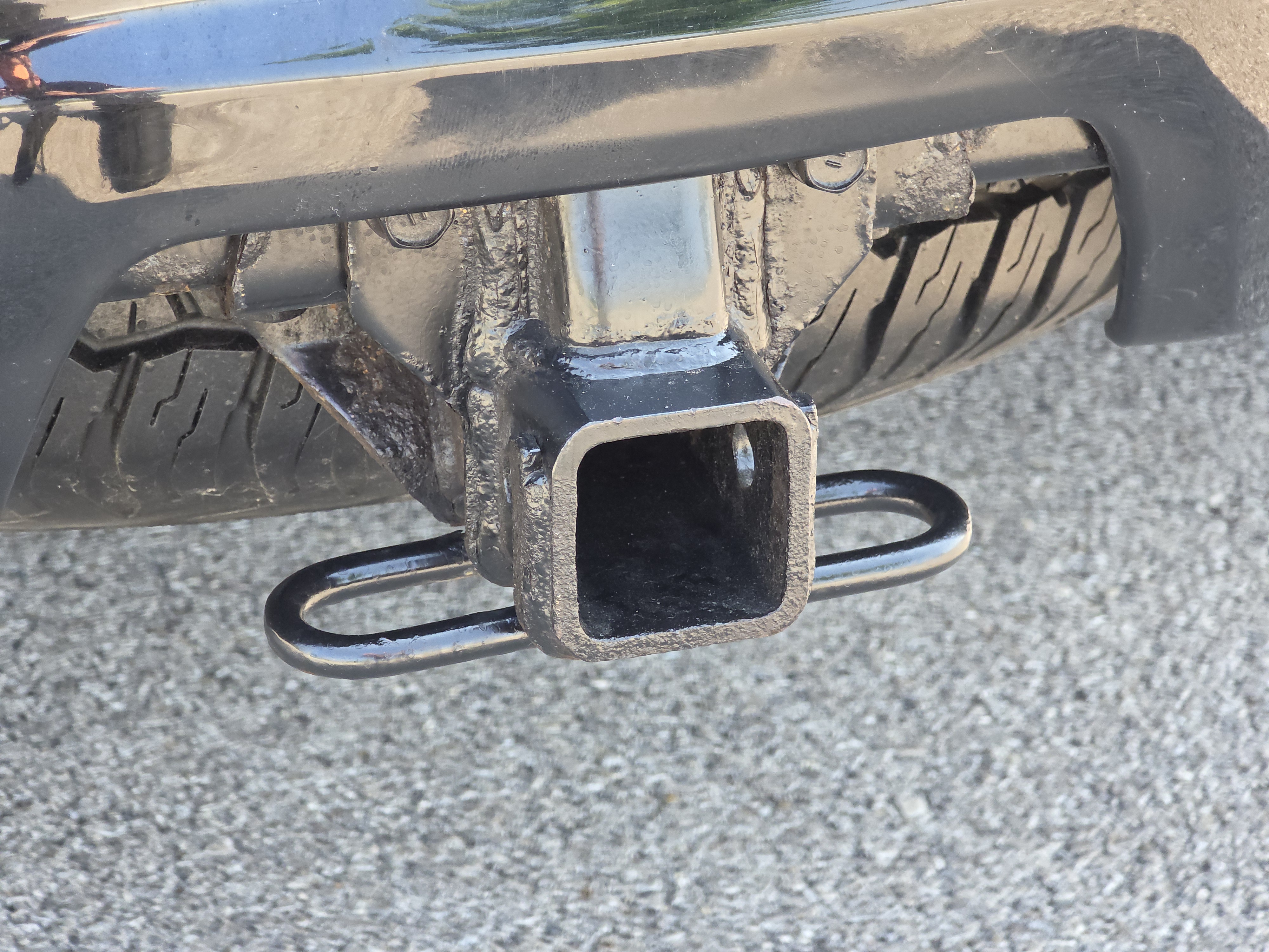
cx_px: 634
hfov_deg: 17.1
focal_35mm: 115
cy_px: 476
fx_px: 4216
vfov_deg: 12.9
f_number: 3.4
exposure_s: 1/120
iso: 160
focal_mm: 18.6
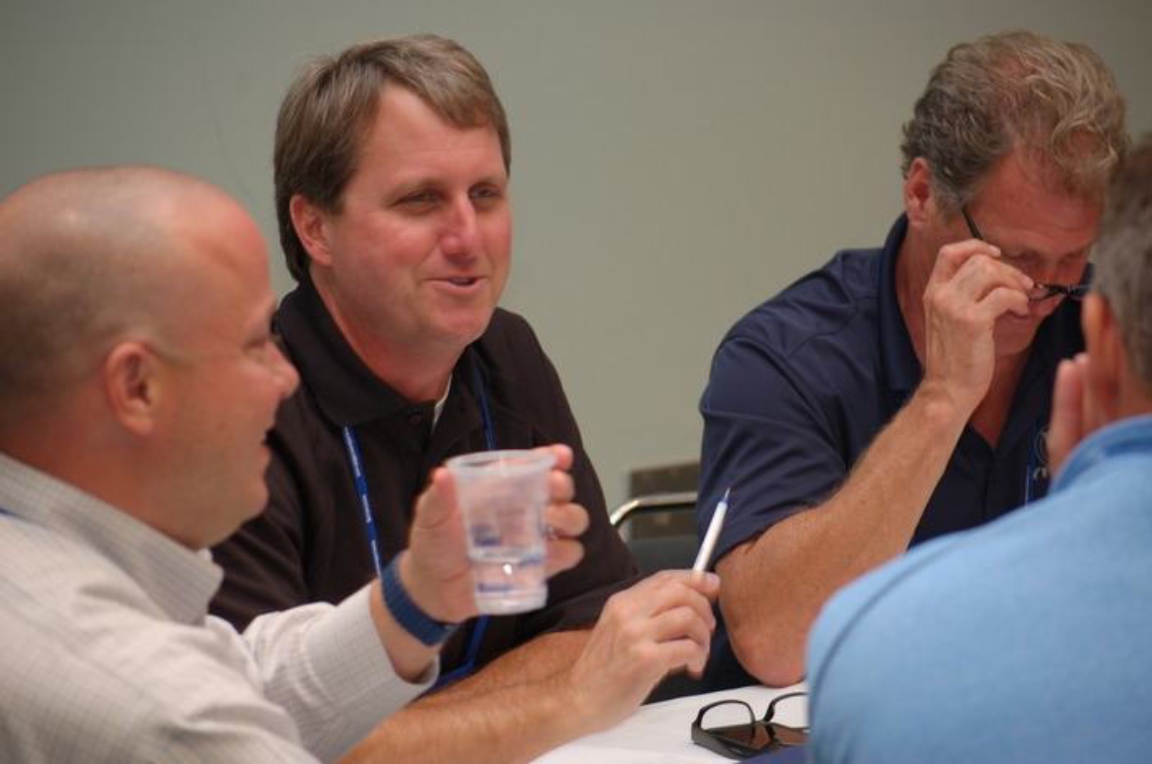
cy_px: 382
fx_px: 4695
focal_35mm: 147
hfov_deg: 14.0
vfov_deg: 9.3
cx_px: 576
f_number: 4.5
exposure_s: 1/60
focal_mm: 98
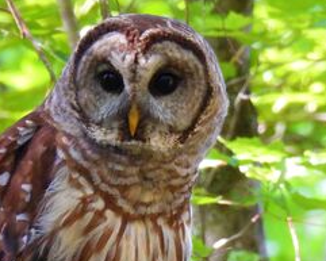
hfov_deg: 1.2
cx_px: 97
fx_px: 15029
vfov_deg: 1.0
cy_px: 279
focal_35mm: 1557
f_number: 5
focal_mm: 107
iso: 800
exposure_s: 1/50
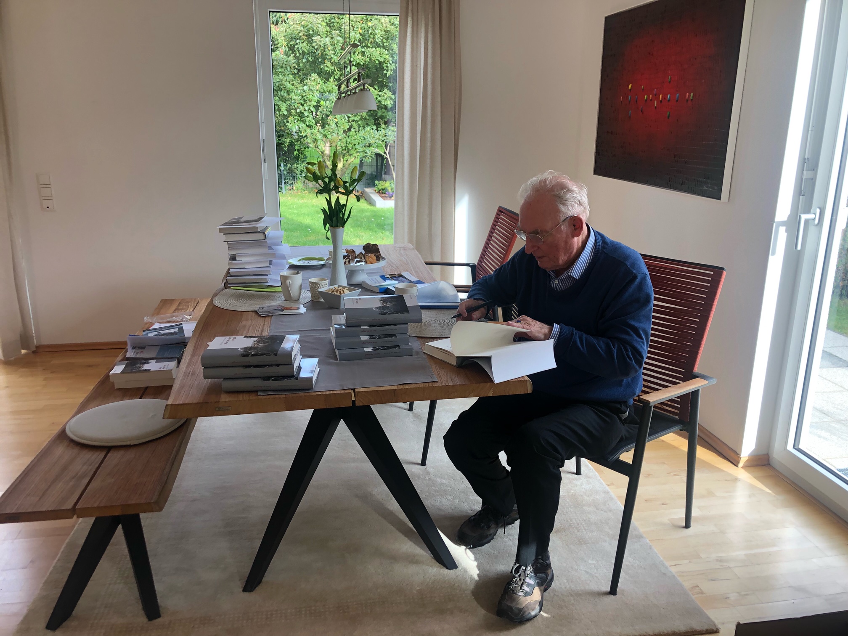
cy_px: 318
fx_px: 686
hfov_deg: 63.4
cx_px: 424
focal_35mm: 28
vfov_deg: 49.7
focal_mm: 3.99
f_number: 1.8
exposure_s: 1/120
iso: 40
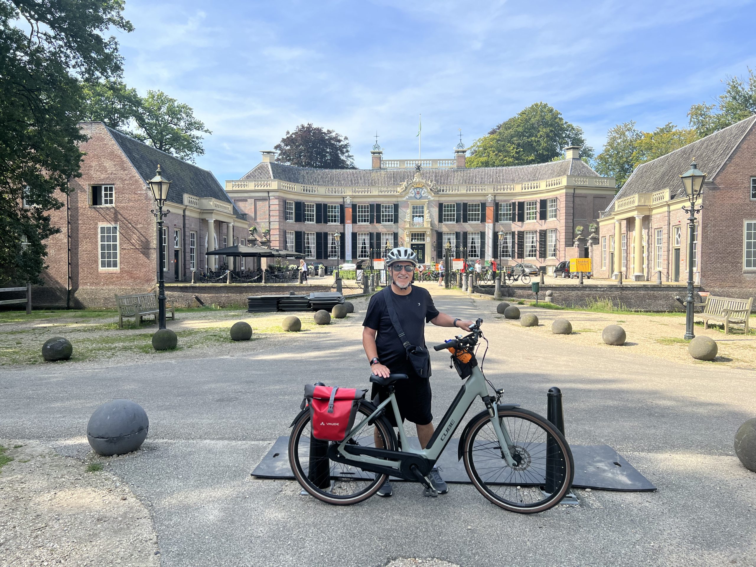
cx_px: 378
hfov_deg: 67.3
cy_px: 284
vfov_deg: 53.1
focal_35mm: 26
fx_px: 568
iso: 50
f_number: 1.5
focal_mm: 5.7
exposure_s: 1/2353
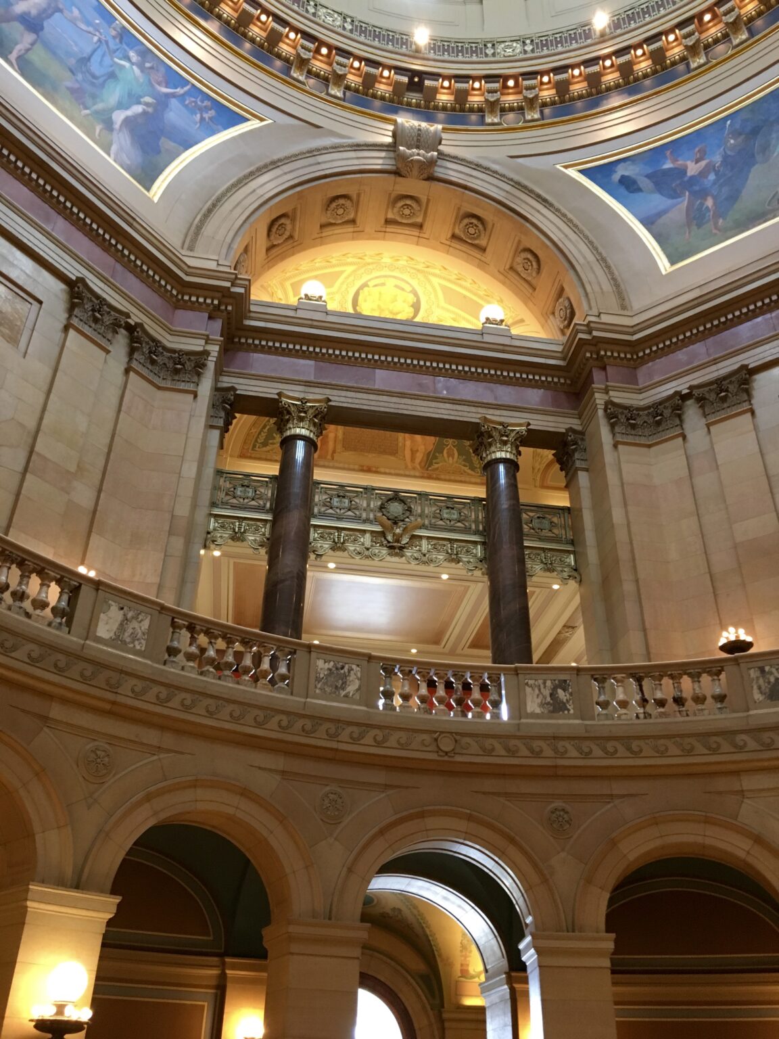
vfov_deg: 61.7
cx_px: 390
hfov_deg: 48.2
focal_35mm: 29
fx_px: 870
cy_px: 520
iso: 100
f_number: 2.2
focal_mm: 4.15
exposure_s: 1/30
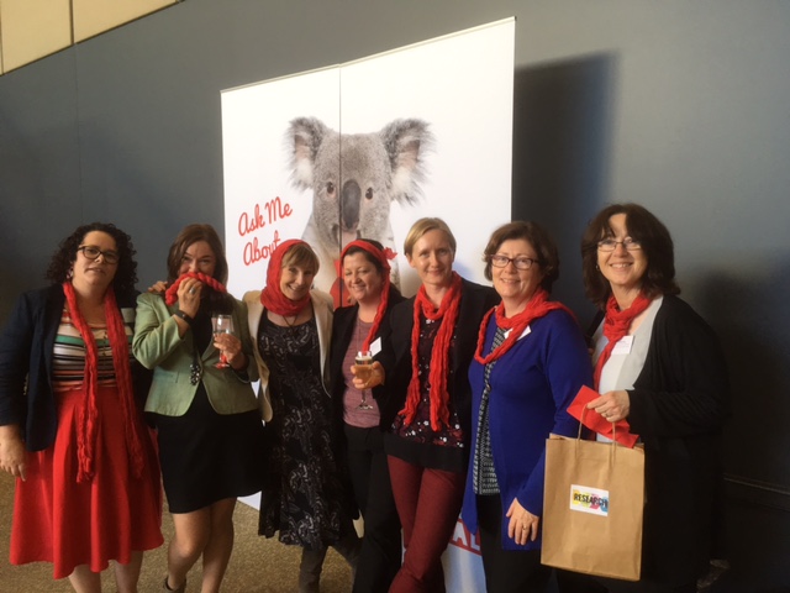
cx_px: 395
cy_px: 296
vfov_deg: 48.2
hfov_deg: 61.7
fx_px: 662
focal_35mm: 29
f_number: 2.2
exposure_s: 1/33
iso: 80
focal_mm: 4.15
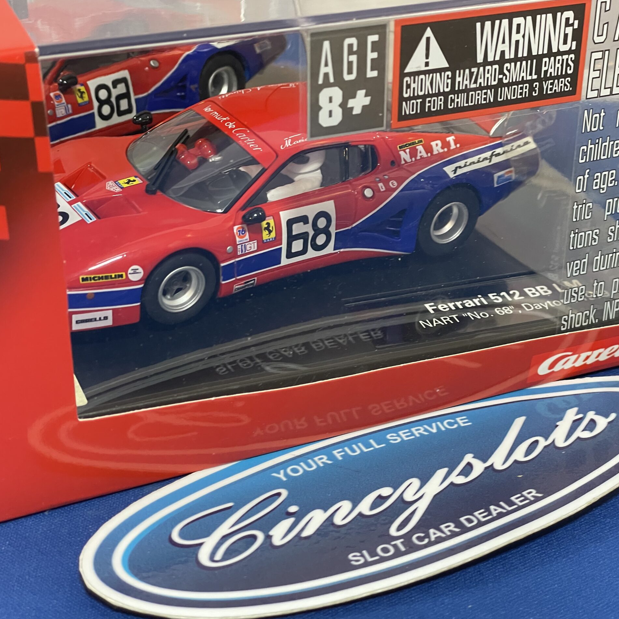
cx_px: 334
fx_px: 1254
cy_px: 308
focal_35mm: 62
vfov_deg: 27.7
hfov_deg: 27.7
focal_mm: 6
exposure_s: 1/60
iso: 250
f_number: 2
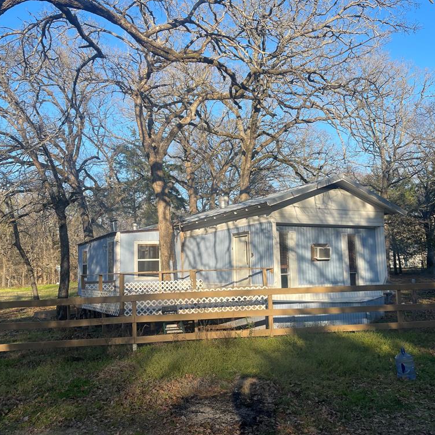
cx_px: 213
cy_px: 214
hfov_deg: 54.0
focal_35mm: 30
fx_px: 427
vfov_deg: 54.0
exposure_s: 1/1513
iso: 32
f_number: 1.6
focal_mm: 5.1
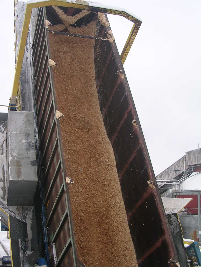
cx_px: 97
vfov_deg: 40.3
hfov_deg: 30.9
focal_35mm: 47
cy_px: 153
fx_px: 364
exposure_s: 1/206
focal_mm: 5.8
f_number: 2.8
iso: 50
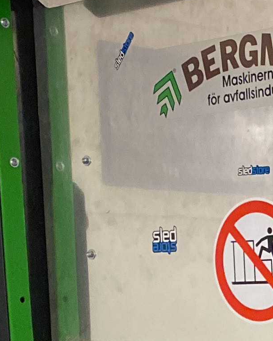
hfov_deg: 10.7
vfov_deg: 13.8
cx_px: 502
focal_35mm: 134
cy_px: 460
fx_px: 1354
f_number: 1.8
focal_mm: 4.25
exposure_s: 1/33
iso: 320
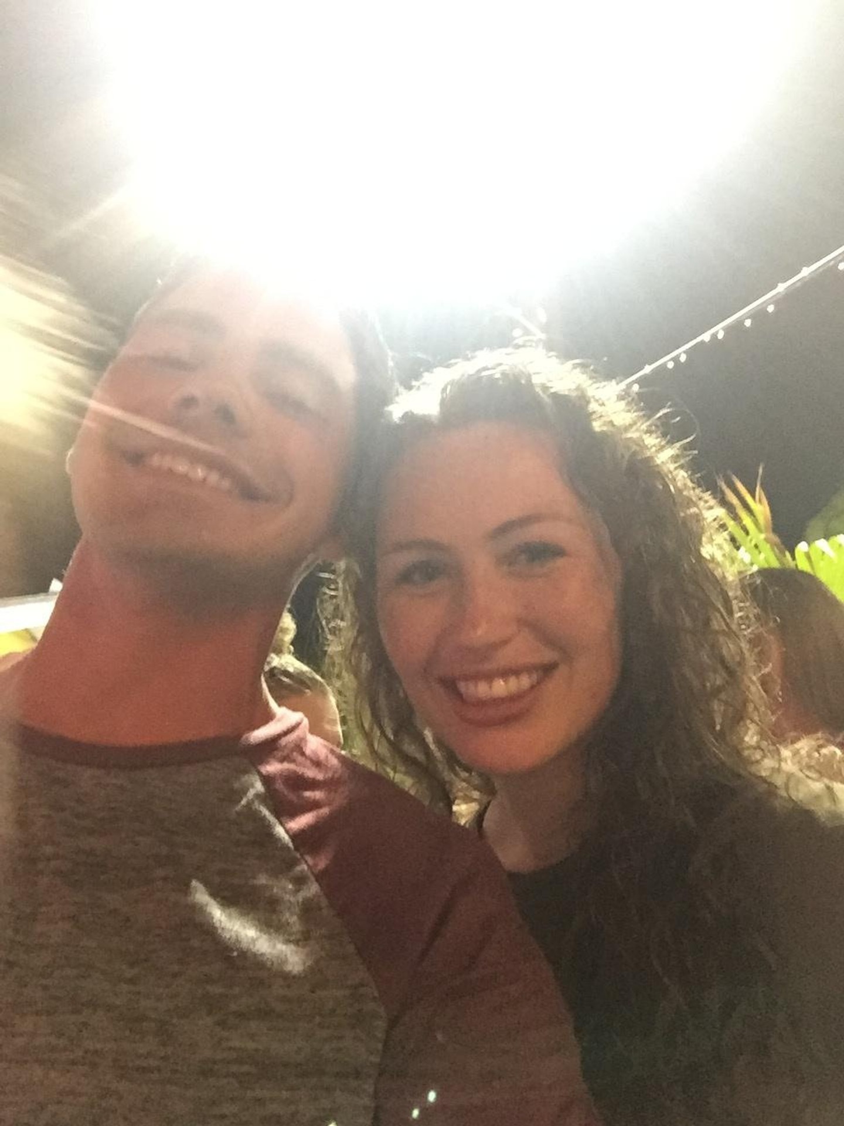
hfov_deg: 45.4
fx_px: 1008
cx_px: 422
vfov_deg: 58.4
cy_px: 563
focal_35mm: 31
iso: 320
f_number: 2.2
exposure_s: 1/15
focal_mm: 2.65
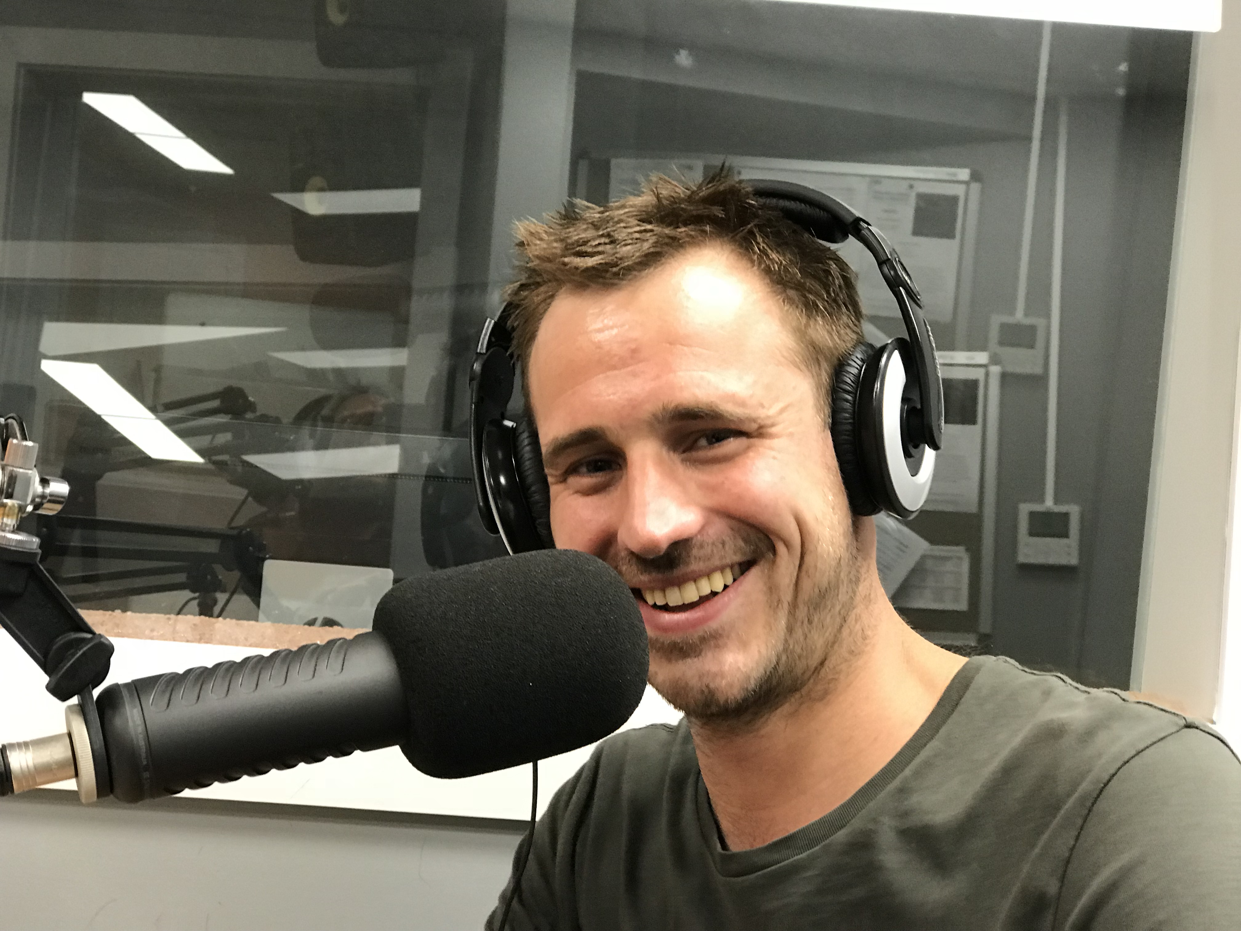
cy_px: 466
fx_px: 2043
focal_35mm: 57
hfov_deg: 33.8
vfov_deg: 25.7
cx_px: 620
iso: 320
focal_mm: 6.6
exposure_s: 1/50
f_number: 2.8
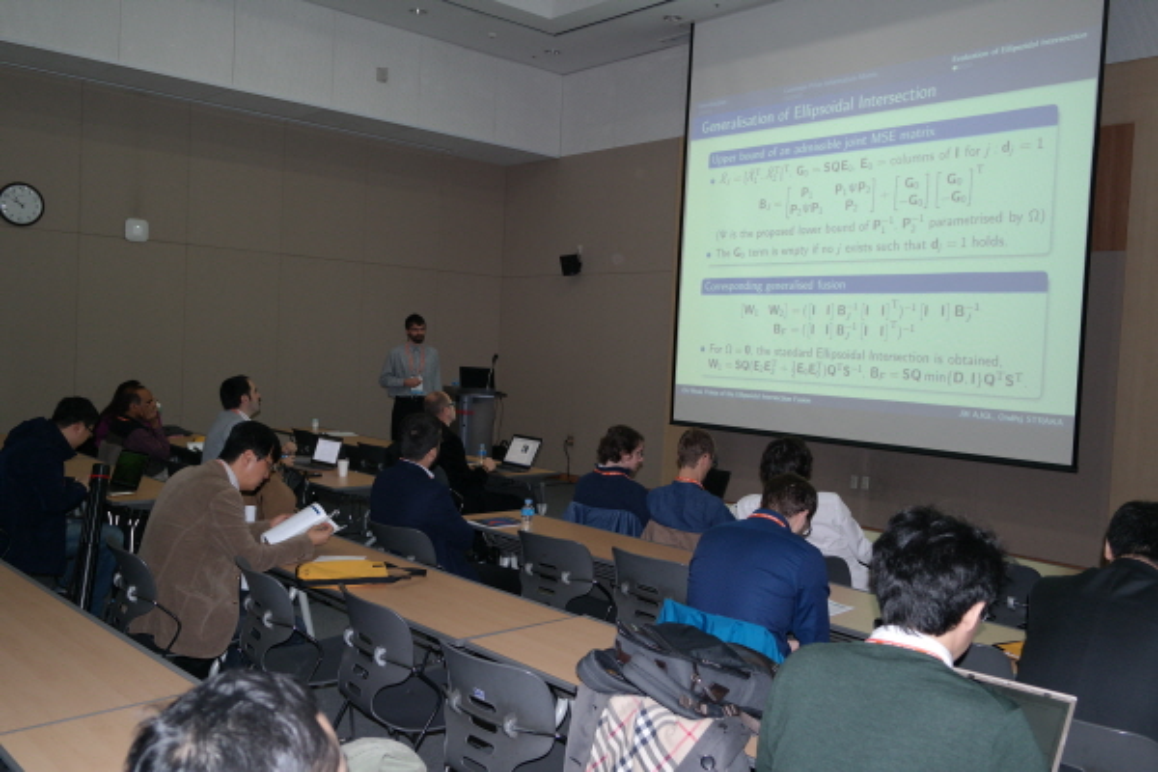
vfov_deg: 43.6
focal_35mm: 30
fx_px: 965
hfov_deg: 61.9
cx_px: 579
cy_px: 386
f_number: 3.5
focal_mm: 20
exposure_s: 1/40
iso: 400
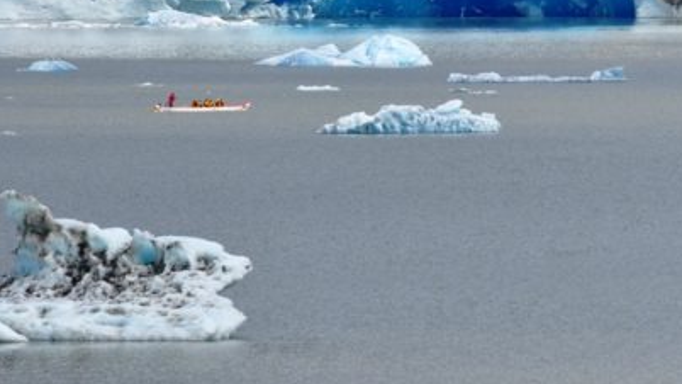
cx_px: 495
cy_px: 71
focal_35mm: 761
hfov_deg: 2.8
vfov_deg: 1.6
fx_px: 13760
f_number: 8
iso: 200
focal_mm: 300
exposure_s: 1/1000
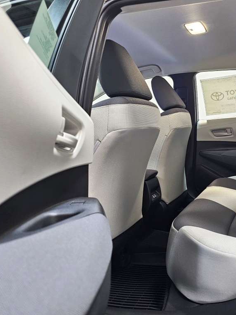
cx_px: 188
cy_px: 159
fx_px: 282
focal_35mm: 31
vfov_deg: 58.4
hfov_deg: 43.4
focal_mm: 6.3
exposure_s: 1/30
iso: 640
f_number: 1.7
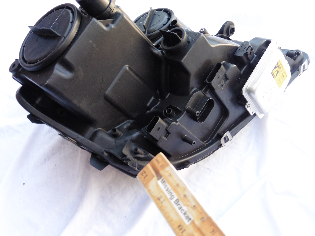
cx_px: 160
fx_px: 319
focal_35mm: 35
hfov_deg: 52.6
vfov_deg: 40.7
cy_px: 119
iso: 160
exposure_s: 1/80
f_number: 3.7
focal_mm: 6.1
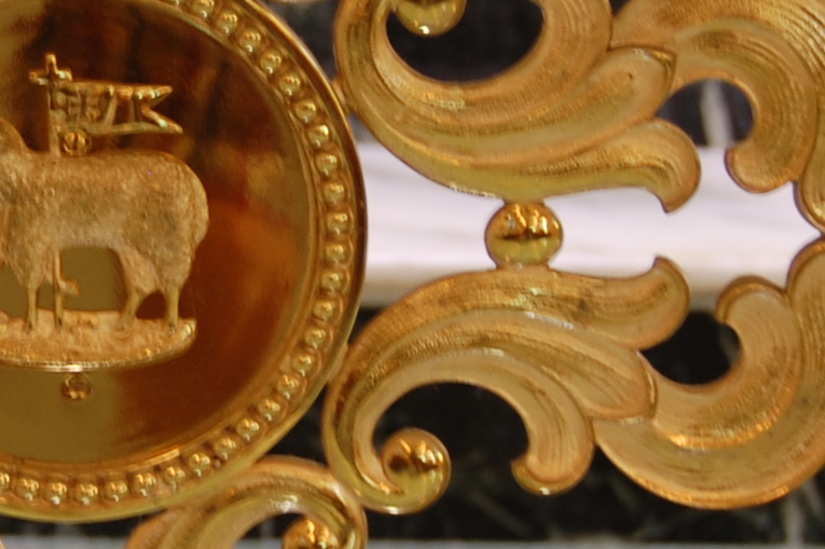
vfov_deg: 6.1
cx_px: 54
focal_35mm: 224
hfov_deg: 9.2
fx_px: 5130
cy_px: 210
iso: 200
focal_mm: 38
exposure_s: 1/5
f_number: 4.8
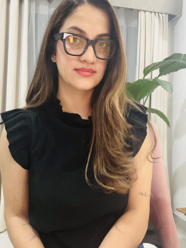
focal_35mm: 30
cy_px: 124
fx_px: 215
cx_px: 93
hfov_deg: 46.8
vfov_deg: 60.0
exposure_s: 1/25
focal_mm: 2.69
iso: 250
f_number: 1.9
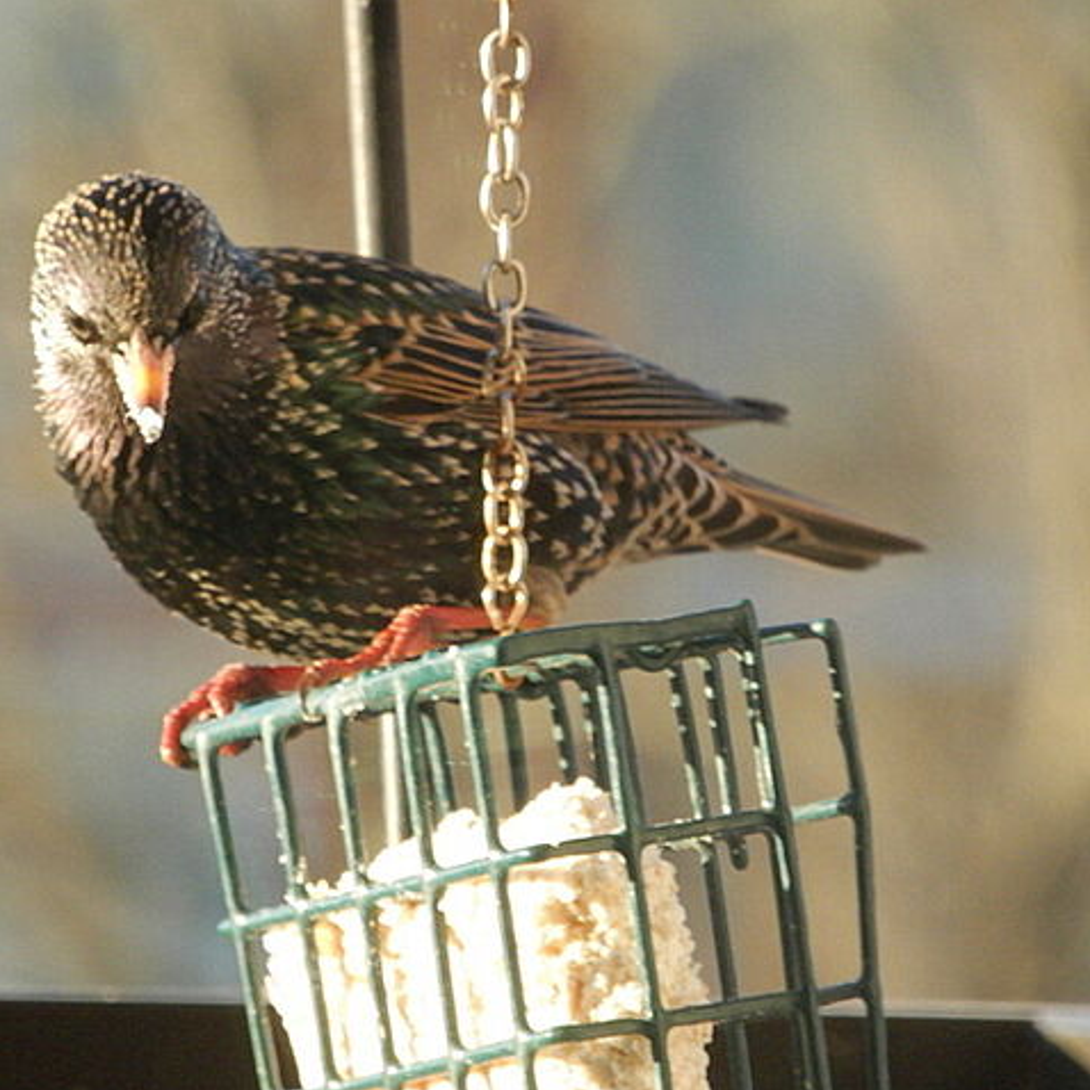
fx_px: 27431
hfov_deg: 2.3
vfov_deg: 2.3
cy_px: 545
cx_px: 399
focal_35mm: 770
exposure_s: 1/100
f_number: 6.9
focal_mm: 116
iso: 400
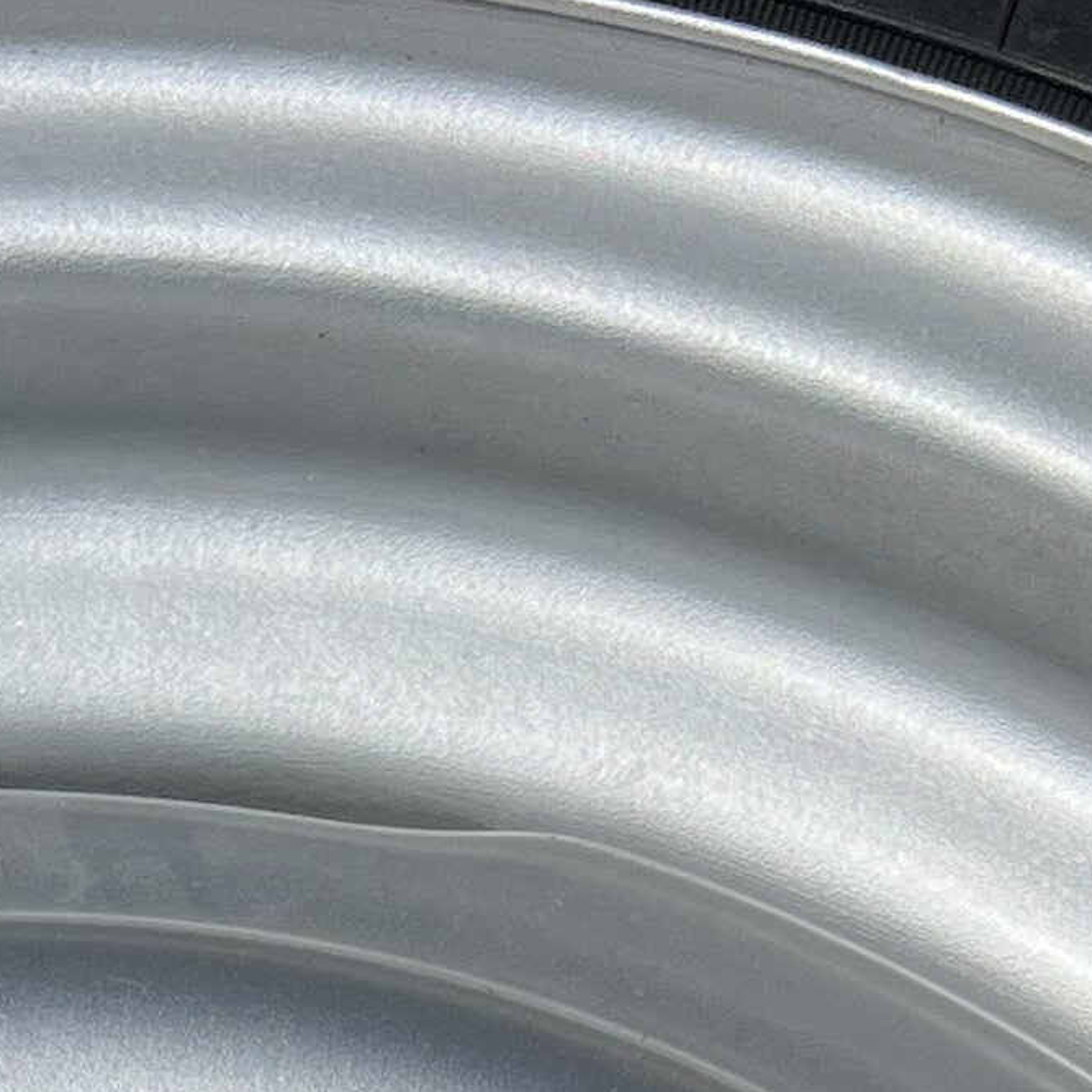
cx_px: -90
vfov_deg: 10.7
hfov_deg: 12.4
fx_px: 4961
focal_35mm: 139
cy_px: 2605
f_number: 1.5
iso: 50
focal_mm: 5.7
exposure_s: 1/14286
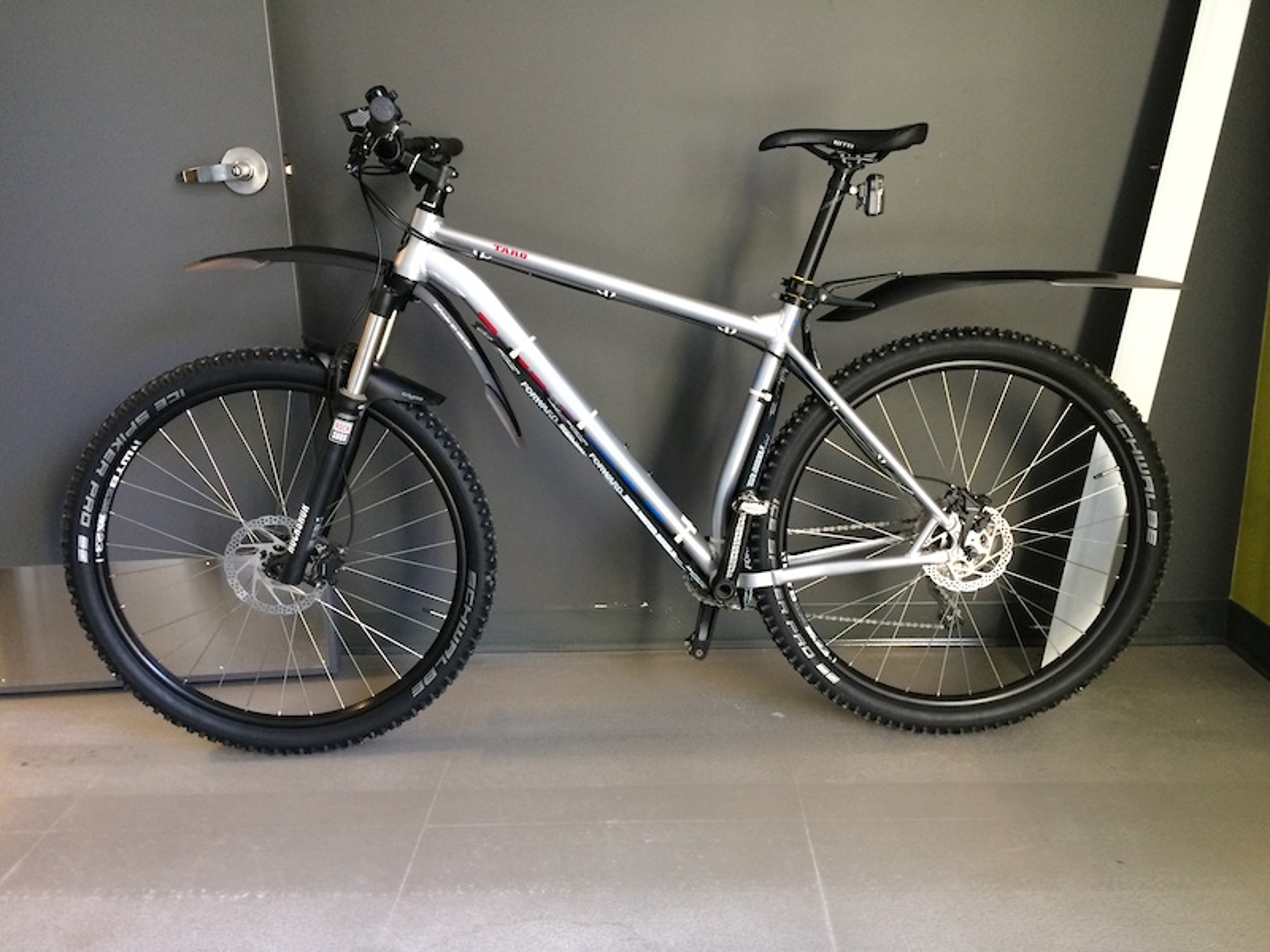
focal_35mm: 29
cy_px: 476
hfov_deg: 61.7
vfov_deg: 48.2
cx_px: 635
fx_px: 1064
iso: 200
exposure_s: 1/30
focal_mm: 4.15
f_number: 2.2
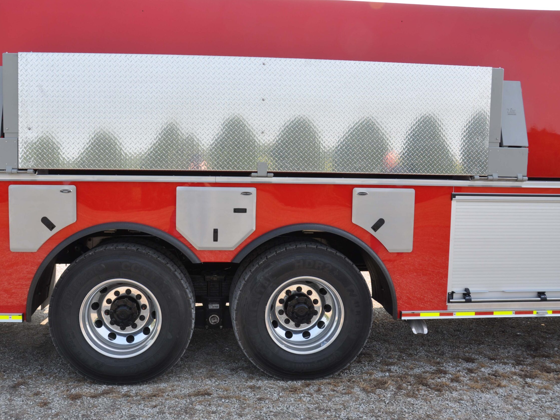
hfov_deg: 55.2
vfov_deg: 42.9
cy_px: 213
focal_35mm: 33
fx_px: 534
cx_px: 244
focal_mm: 20
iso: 200
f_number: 10
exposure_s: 1/100
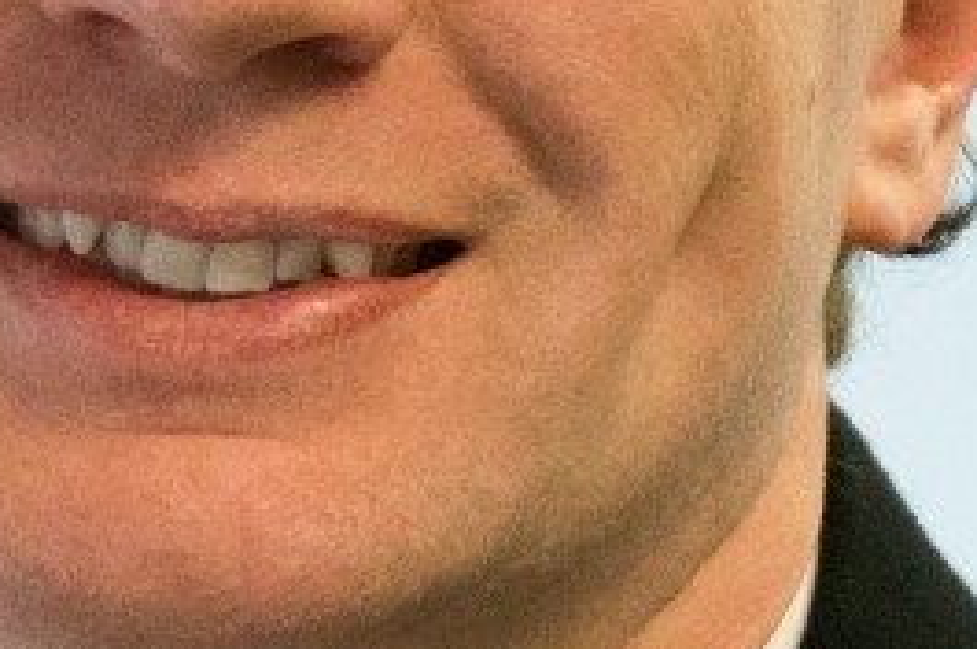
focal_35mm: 365
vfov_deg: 3.7
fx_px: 9893
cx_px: 103
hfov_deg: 5.6
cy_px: -203
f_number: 4.2
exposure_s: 1/100
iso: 800
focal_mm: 70
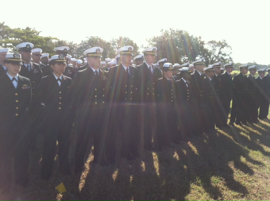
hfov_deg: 52.7
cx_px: 135
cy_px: 100
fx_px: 273
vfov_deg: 40.6
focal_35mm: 35
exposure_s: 1/714
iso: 80
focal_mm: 3.85
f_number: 2.8
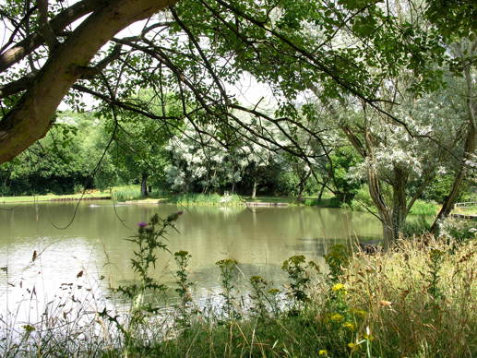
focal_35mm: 37
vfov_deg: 38.7
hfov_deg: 50.1
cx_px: 238
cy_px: 179
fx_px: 510
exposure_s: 1/94.8
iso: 50
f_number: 5
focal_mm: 9.5
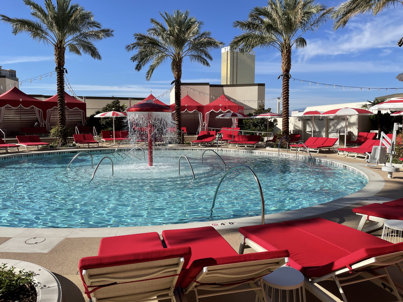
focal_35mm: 26
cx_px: 202
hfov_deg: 67.3
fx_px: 303
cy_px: 151
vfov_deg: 53.1
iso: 32
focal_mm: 4.2
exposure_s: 1/4132
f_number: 1.6
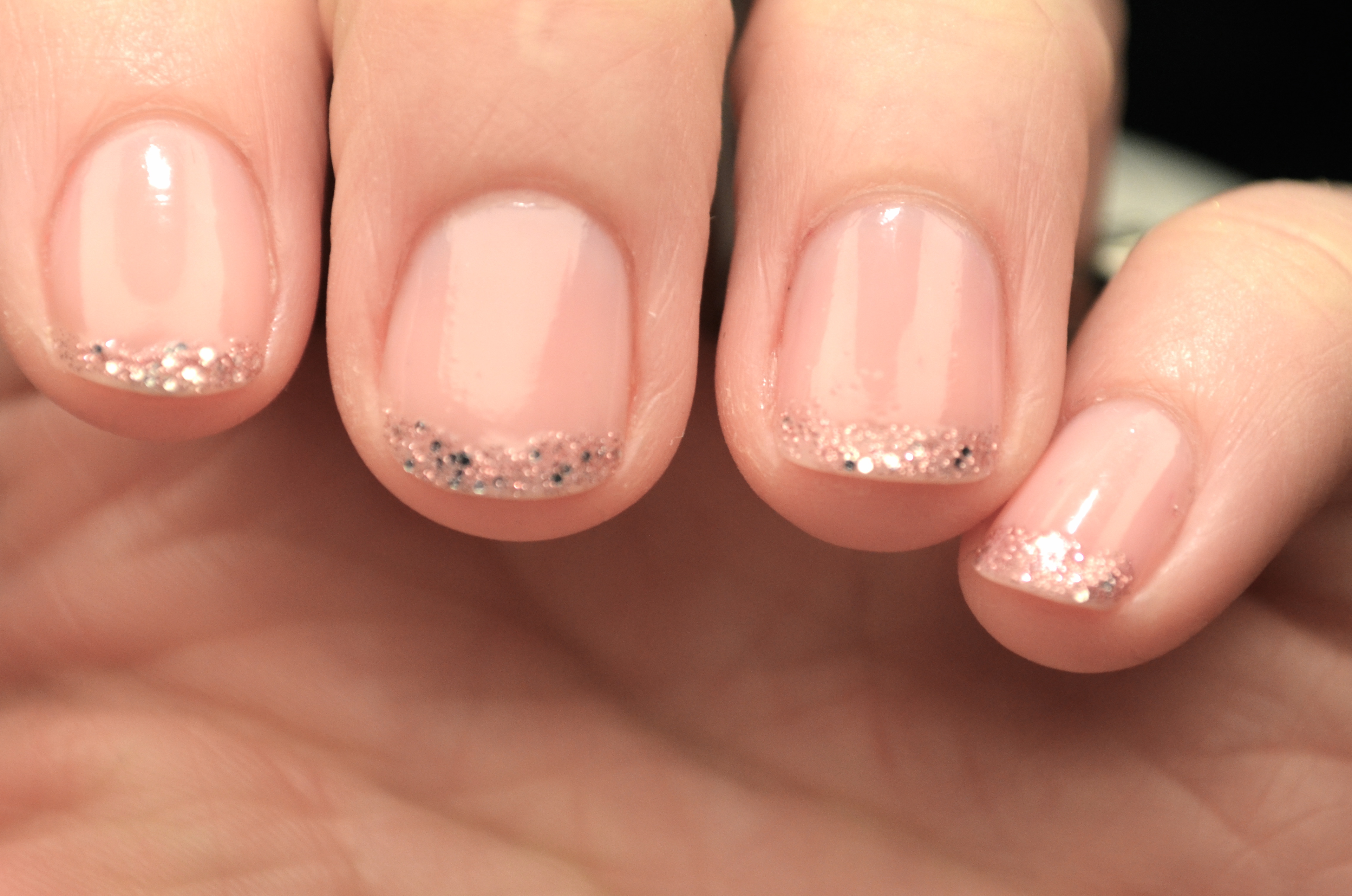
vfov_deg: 12.9
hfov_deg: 19.4
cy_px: 489
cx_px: 641
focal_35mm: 106
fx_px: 3959
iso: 800
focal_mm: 55
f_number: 5.6
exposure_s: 1/40
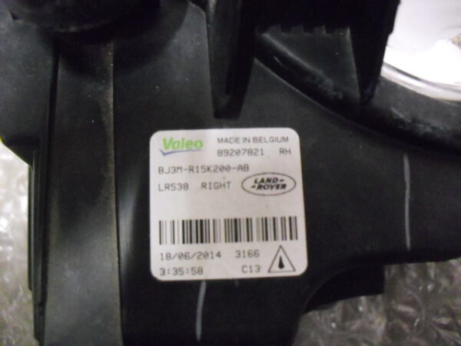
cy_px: 173
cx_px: 230
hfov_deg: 51.4
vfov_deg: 39.7
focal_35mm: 36
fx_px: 479
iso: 800
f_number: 3.1
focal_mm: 6.3
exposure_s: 1/50
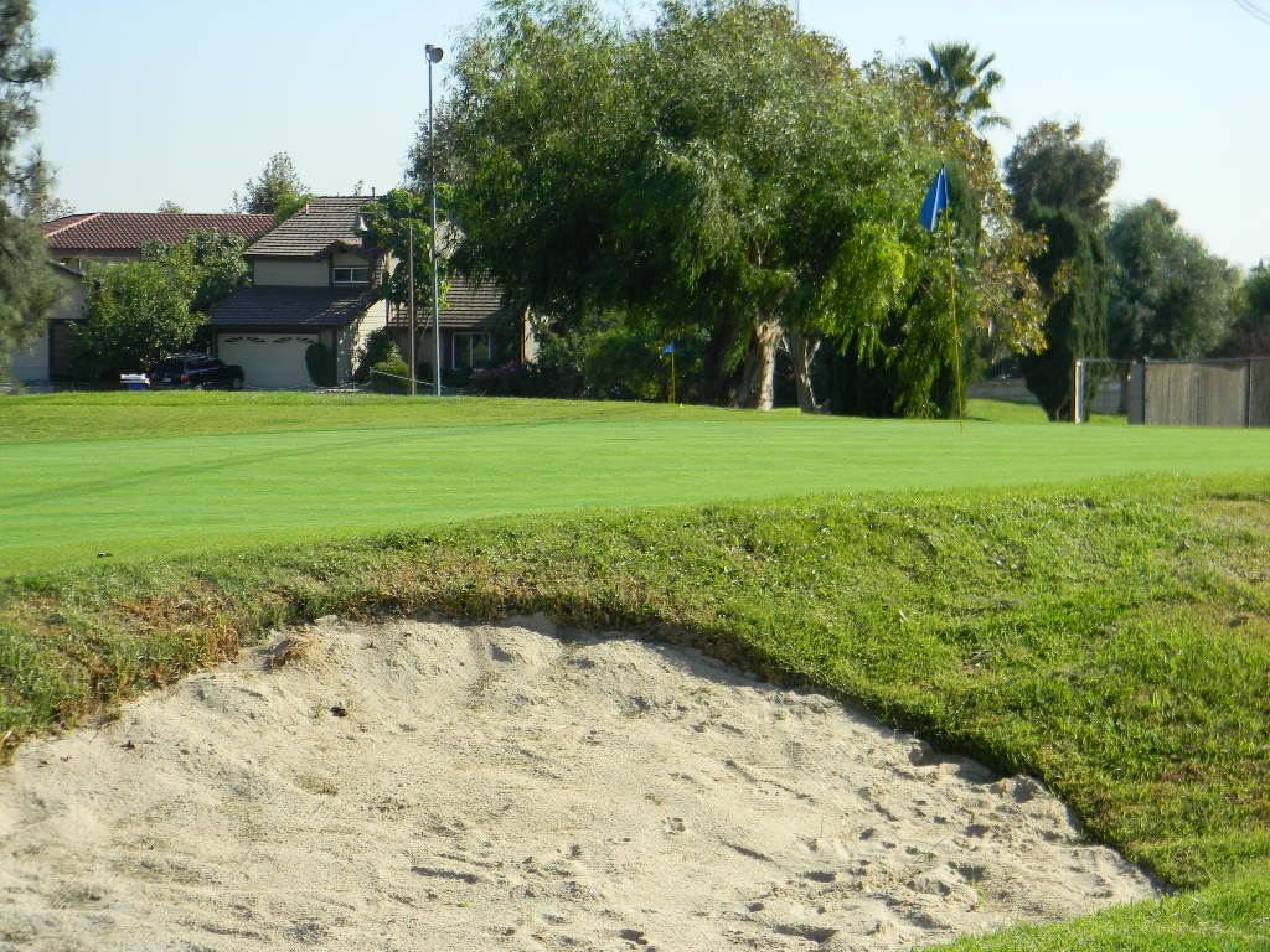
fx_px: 3852
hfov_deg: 18.7
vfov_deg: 14.1
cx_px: 635
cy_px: 476
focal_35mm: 105
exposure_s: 1/382
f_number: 4.7
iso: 80
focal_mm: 19
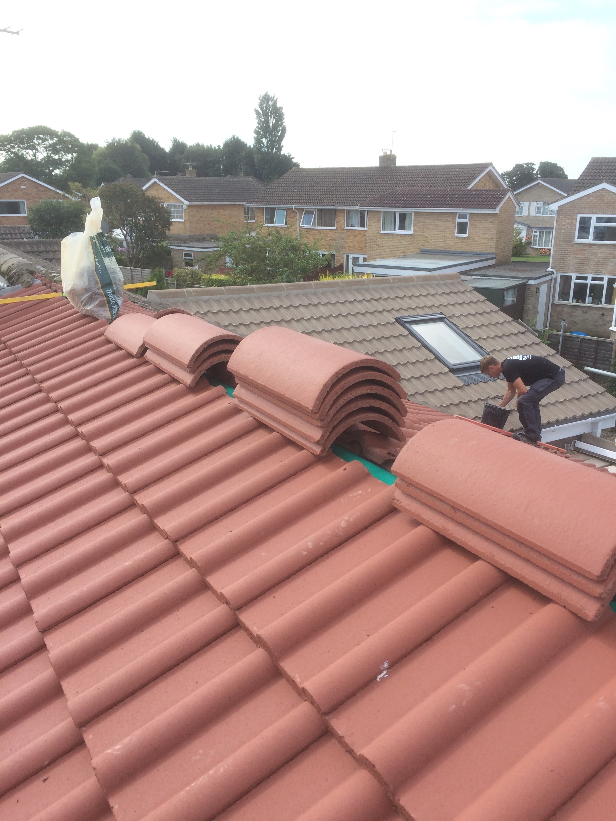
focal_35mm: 29
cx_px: 308
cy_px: 410
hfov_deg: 48.2
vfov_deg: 61.7
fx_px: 688
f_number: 2.2
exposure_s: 1/760
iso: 32
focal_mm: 4.15
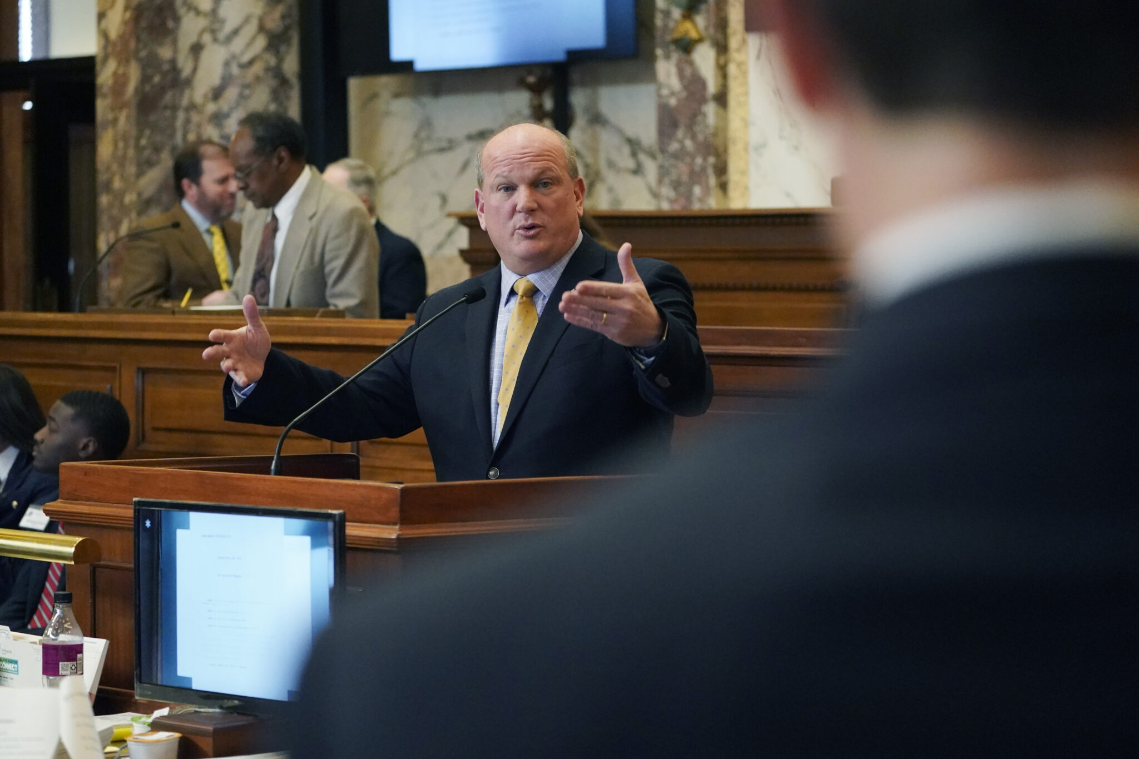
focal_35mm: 104
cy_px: 380
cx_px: 570
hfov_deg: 19.6
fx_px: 3290
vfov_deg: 13.2
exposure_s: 1/250
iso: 10000
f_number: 4.5
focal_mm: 104
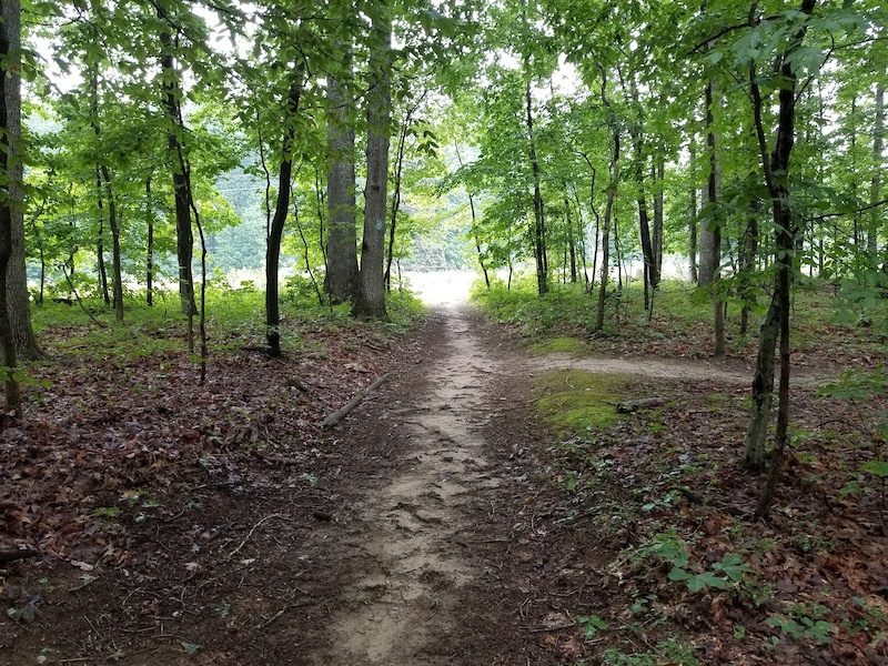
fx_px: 667
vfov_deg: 53.1
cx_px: 444
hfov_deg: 67.3
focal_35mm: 26
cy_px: 333
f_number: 1.7
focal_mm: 4.25
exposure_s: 1/60
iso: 80
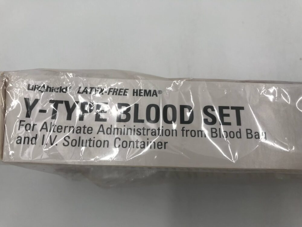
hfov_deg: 63.4
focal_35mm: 28
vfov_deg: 49.7
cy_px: 114
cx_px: 151
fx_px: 244
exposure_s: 1/153
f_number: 1.8
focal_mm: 3.99
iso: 20
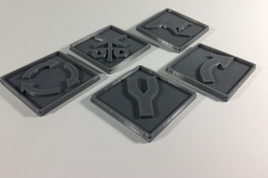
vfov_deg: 42.3
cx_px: 131
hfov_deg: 60.3
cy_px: 81
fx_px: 231
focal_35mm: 31
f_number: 2.2
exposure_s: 1/120
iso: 64
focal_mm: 4.15
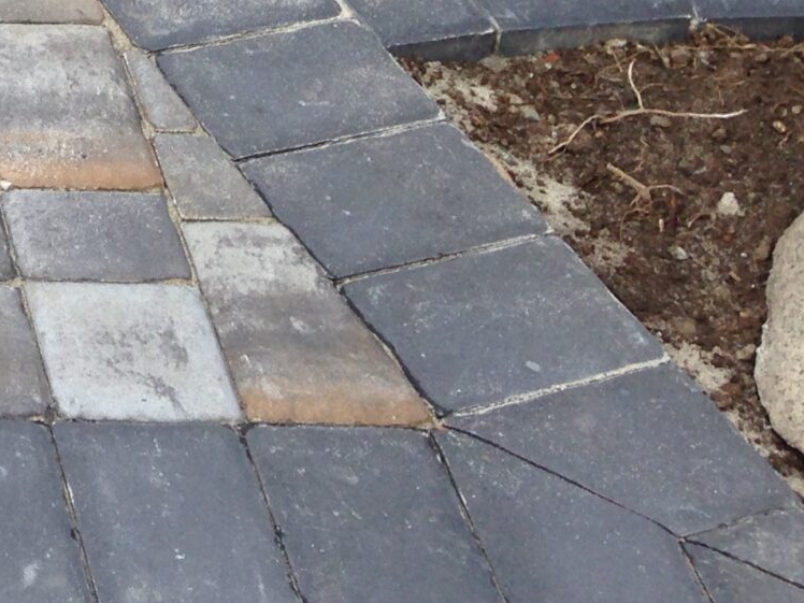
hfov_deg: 15.6
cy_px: -328
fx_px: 2625
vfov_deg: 12.4
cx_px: -519
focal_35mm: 113
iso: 50
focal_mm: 4.12
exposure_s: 1/287
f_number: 2.4
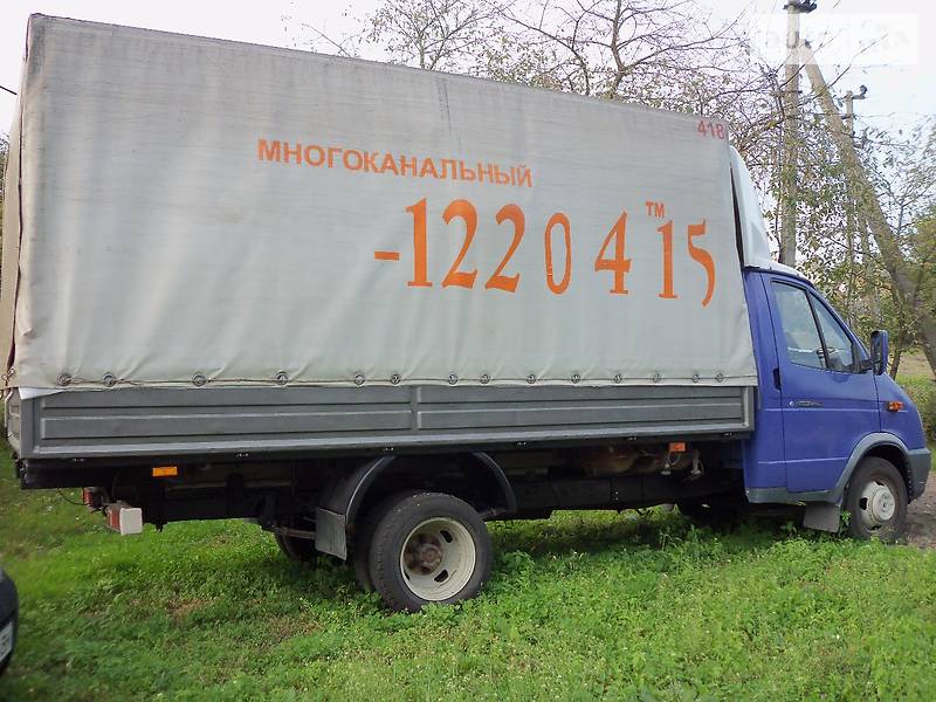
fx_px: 919
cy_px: 351
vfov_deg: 41.8
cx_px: 468
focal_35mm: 34
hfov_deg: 54.0
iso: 80
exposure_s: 1/250
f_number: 2.9
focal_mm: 5.7
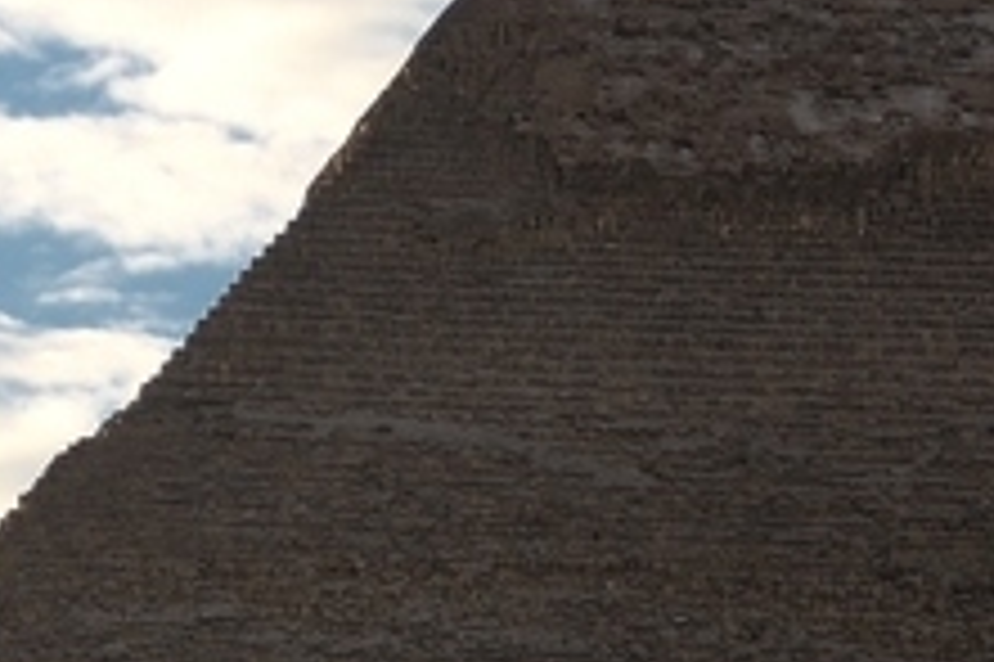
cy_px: 986
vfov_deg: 3.5
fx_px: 10843
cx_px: 193
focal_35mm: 393
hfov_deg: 5.2
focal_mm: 58
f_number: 5.6
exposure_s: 1/500
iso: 100
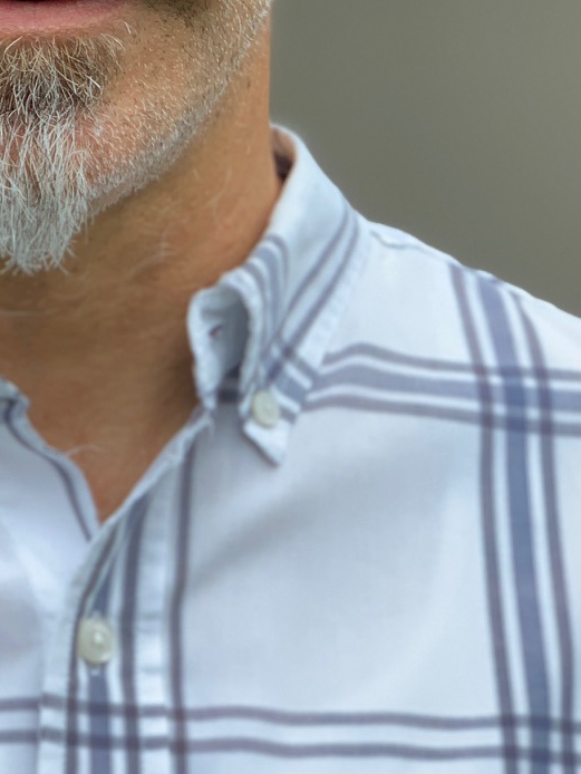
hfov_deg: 9.8
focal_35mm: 151
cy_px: 7
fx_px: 3377
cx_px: 26
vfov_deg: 12.9
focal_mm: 6
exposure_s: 1/182
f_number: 2.4
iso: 16
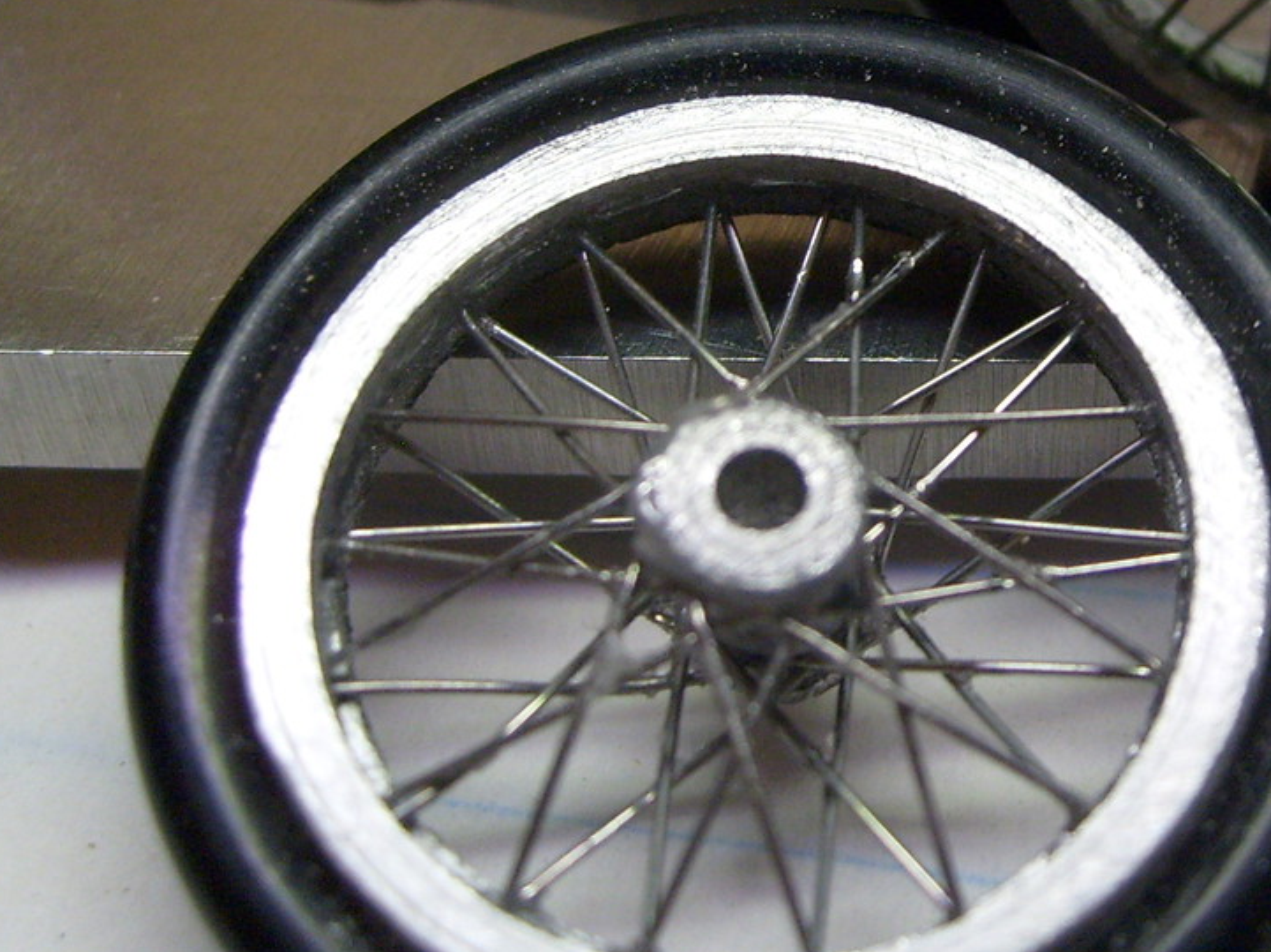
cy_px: 236
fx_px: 2496
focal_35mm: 68
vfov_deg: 21.4
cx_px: 1012
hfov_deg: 28.0
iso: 100
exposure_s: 1/45
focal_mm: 5.8
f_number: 2.8
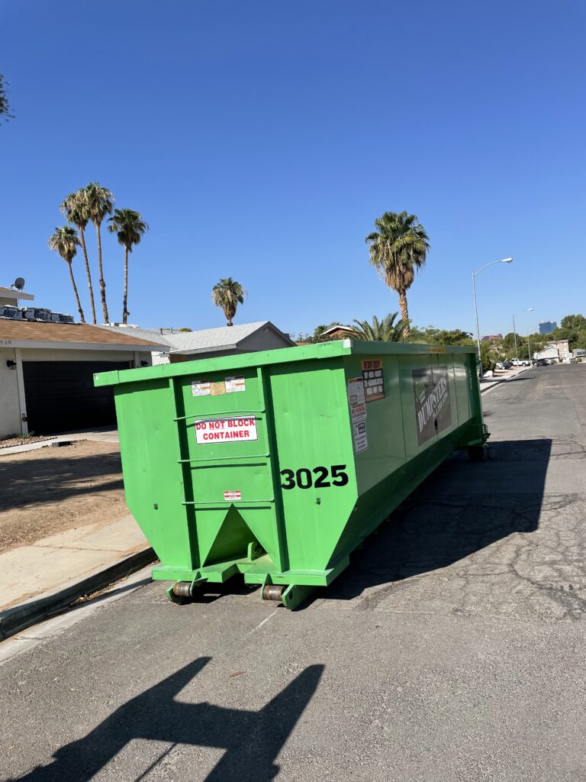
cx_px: 293
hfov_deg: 53.1
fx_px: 587
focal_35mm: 26
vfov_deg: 67.3
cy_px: 391
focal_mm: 4.2
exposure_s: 1/4292
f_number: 1.6
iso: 32
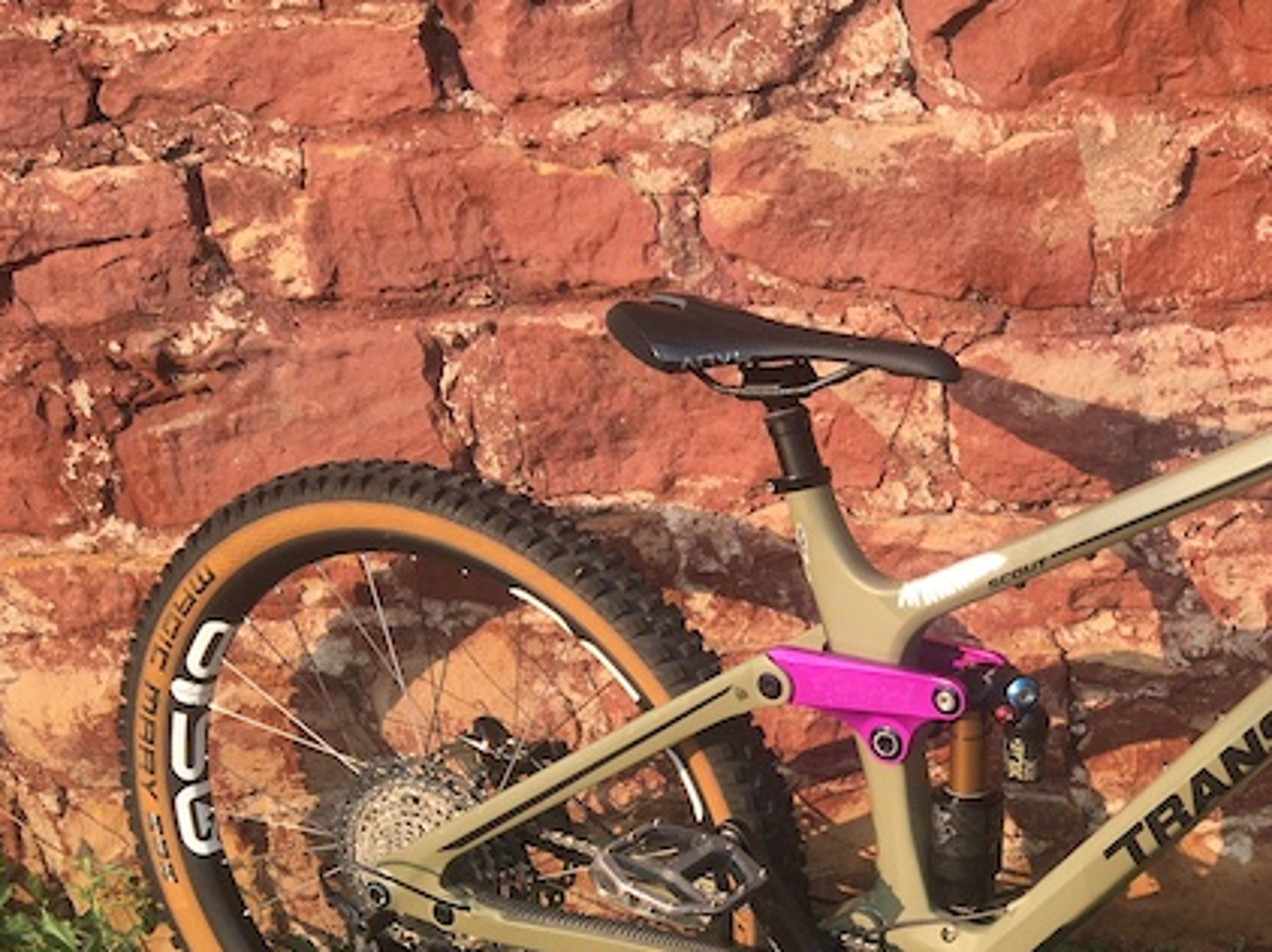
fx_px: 2020
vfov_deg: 26.0
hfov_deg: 32.7
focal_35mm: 55
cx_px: 1203
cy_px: 780
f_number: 2.2
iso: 25
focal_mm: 4.15
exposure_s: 1/516
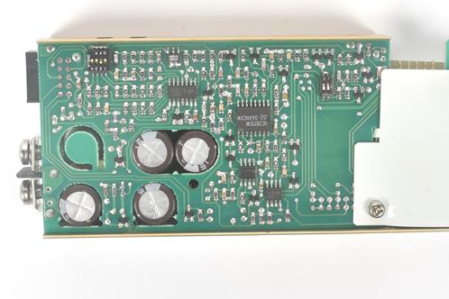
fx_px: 519
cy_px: 137
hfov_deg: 46.5
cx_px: 270
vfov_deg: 32.2
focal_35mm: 42
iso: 200
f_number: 13
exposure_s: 1/200
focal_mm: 23
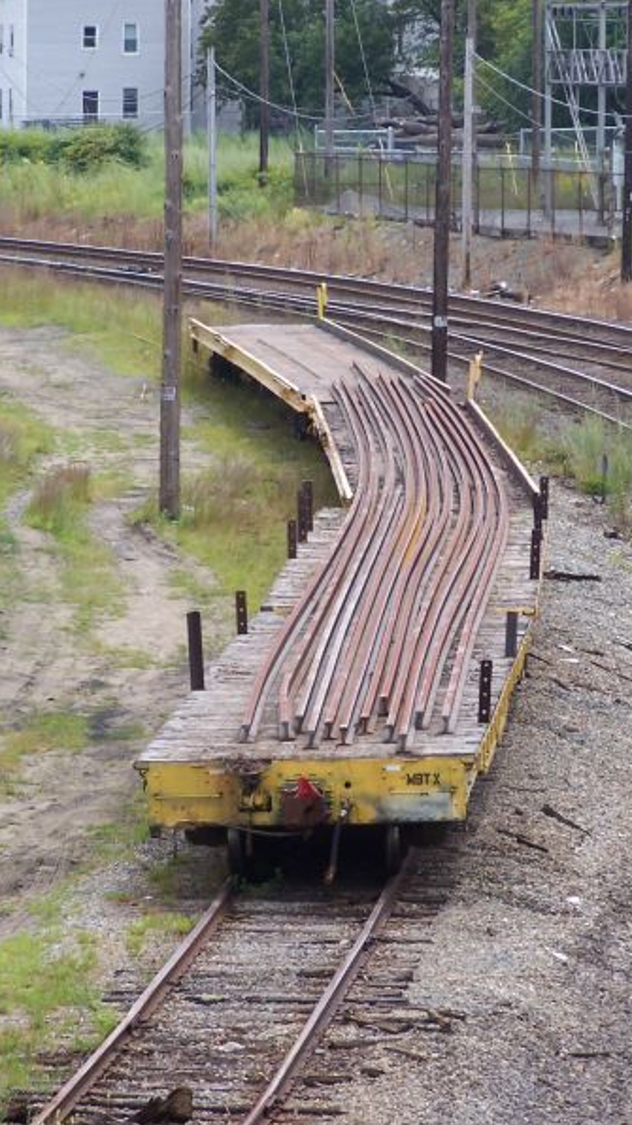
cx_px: 406
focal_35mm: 247
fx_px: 7363
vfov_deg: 8.7
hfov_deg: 4.9
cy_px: 564
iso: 80
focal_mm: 28
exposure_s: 1/750
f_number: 3.2
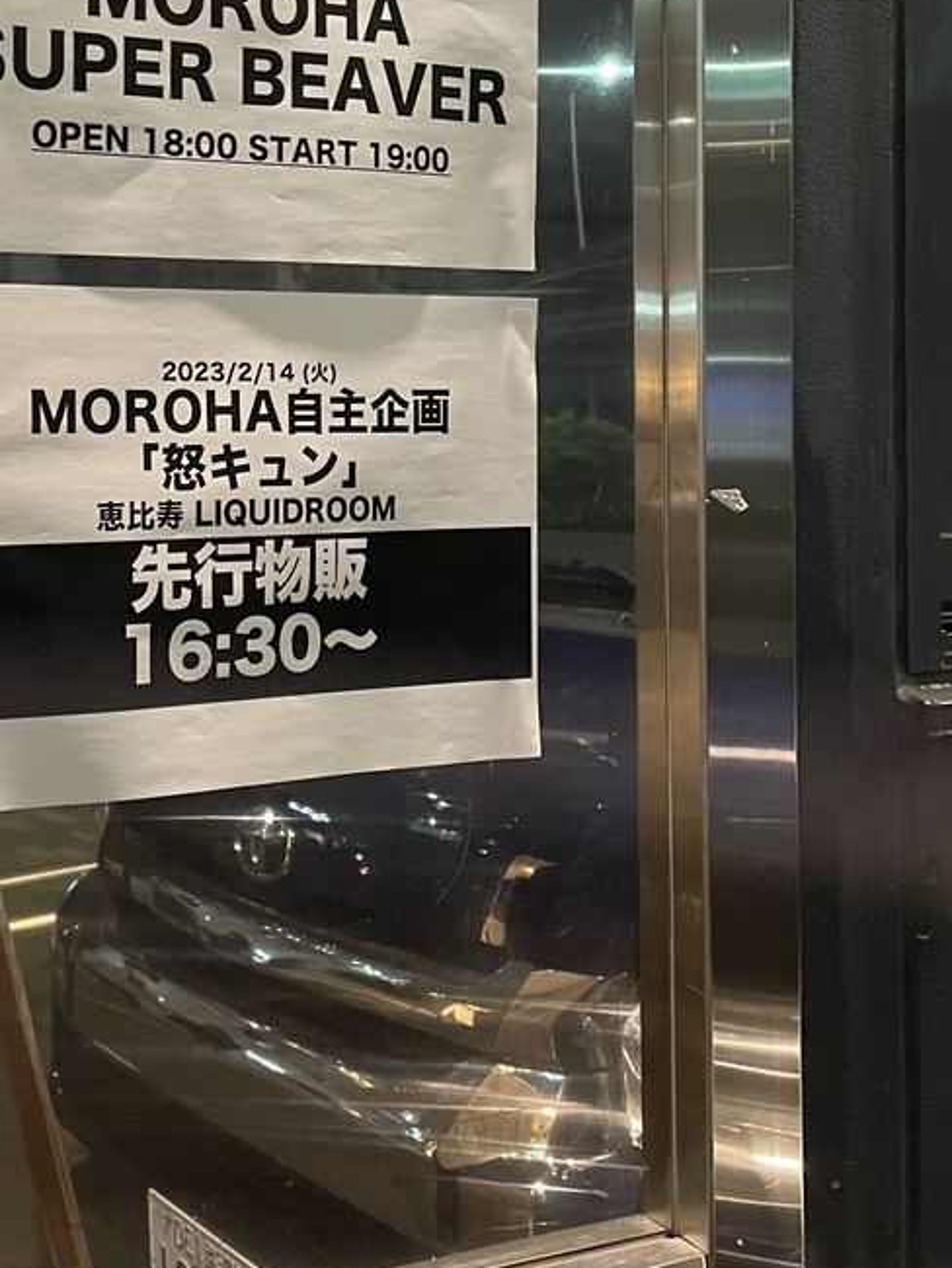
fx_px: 1759
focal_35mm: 48
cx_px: 160
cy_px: 392
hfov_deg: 29.4
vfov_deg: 39.0
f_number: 1.6
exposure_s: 1/25
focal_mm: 4.2
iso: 640
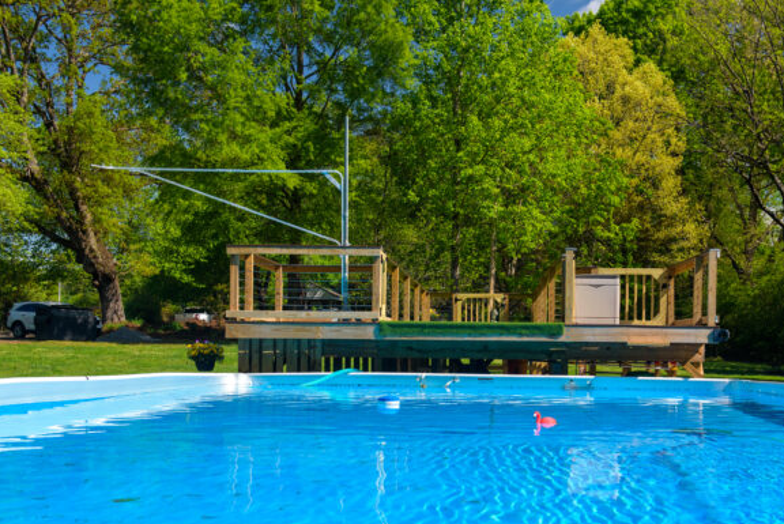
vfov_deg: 24.1
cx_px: 445
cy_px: 338
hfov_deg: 35.6
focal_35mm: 56
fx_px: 1220
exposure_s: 1/2500
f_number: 4.5
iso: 400
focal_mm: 42
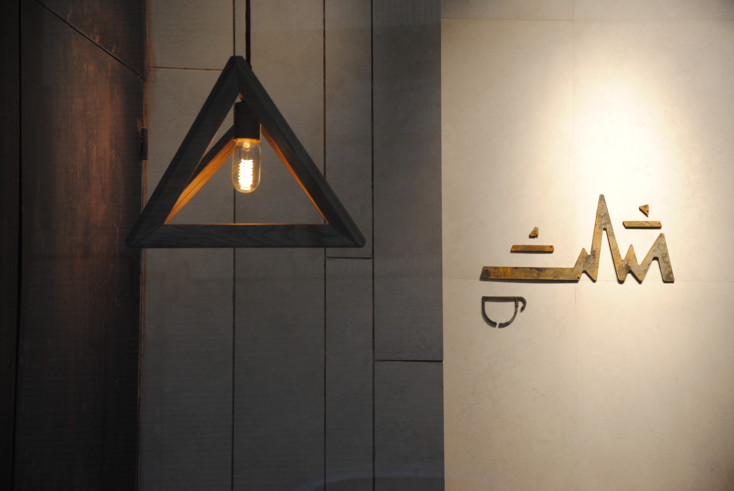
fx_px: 2143
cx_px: 367
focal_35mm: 105
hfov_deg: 19.4
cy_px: 246
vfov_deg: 13.1
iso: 400
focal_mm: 70
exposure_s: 1/125
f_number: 5.3
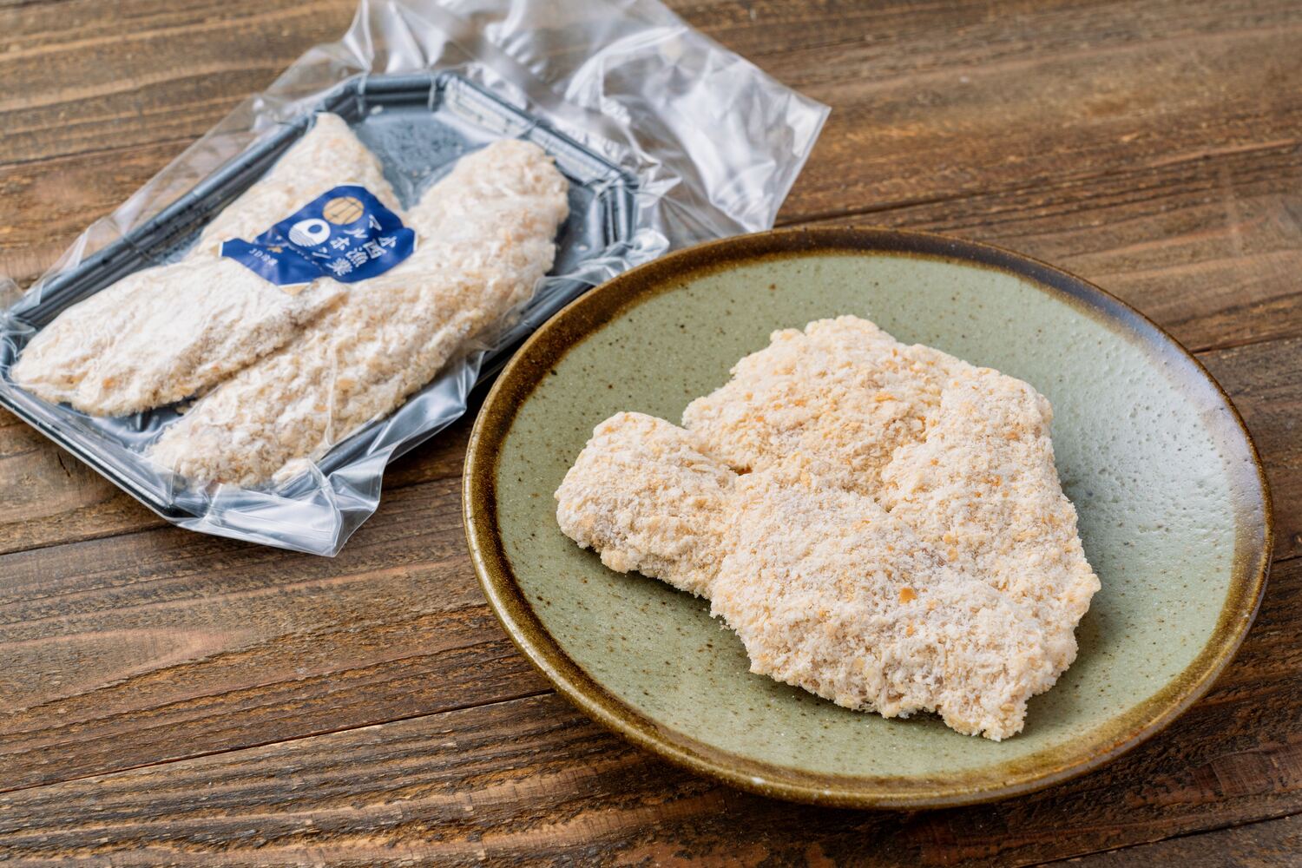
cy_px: 434
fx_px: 2712
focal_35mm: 75
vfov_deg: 18.2
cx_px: 651
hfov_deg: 27.0
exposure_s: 1/100
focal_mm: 75
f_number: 10
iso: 400
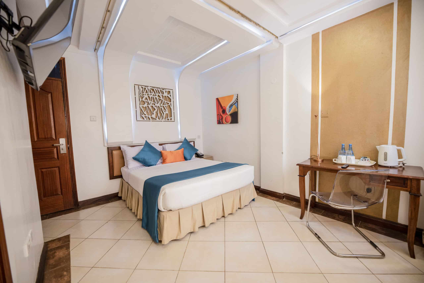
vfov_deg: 81.3
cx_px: 212
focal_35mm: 14
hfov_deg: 104.2
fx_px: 165
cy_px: 142
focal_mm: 14
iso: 640
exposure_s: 1/60
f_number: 3.2
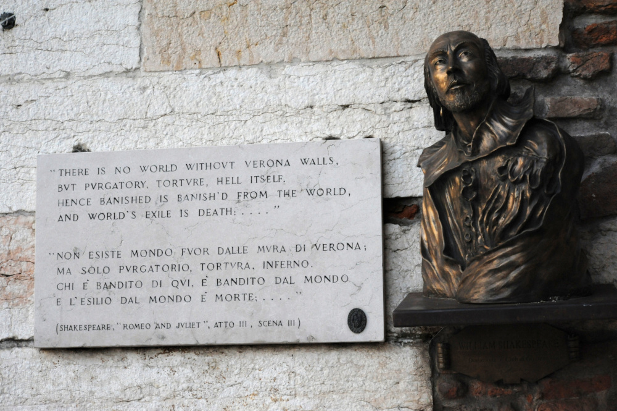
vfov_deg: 19.4
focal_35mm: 70
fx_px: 1199
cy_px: 206
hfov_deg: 28.9
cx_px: 308
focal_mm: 70
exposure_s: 1/800
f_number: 13
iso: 3200
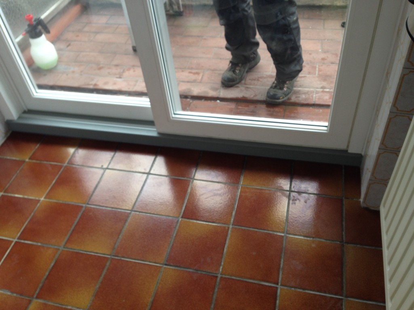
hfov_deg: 55.4
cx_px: 207
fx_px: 395
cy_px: 155
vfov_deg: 42.9
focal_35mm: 33
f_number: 2.4
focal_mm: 4.12
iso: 50
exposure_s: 1/24
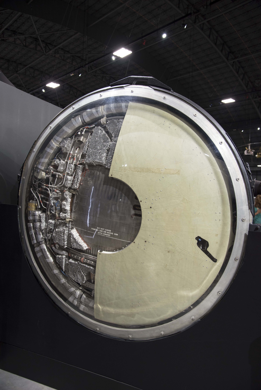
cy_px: 195
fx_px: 293
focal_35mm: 27
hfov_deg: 48.0
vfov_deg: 67.4
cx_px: 130
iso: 640
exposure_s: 1/50
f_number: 5
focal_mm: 27
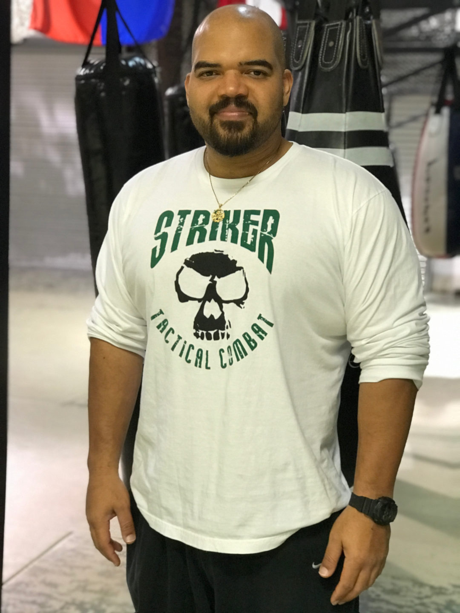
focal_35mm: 57
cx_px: 230
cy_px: 306
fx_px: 1010
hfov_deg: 25.7
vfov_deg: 33.8
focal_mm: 6.6
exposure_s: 1/60
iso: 500
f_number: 2.8
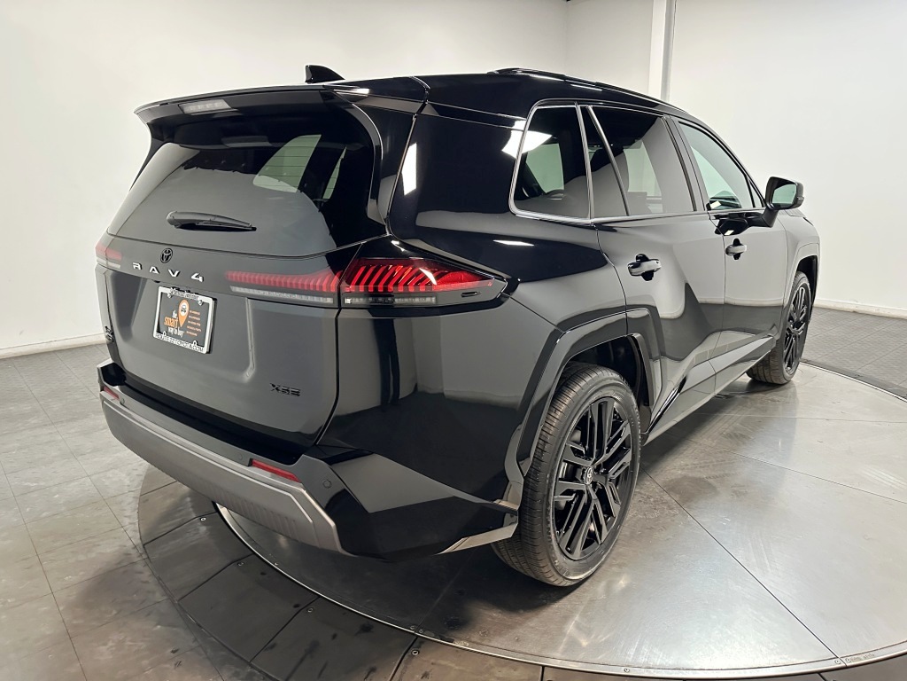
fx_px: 629
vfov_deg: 56.8
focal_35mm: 24
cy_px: 340
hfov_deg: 71.6
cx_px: 454
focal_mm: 6.86
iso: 640
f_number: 1.78
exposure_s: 1/60
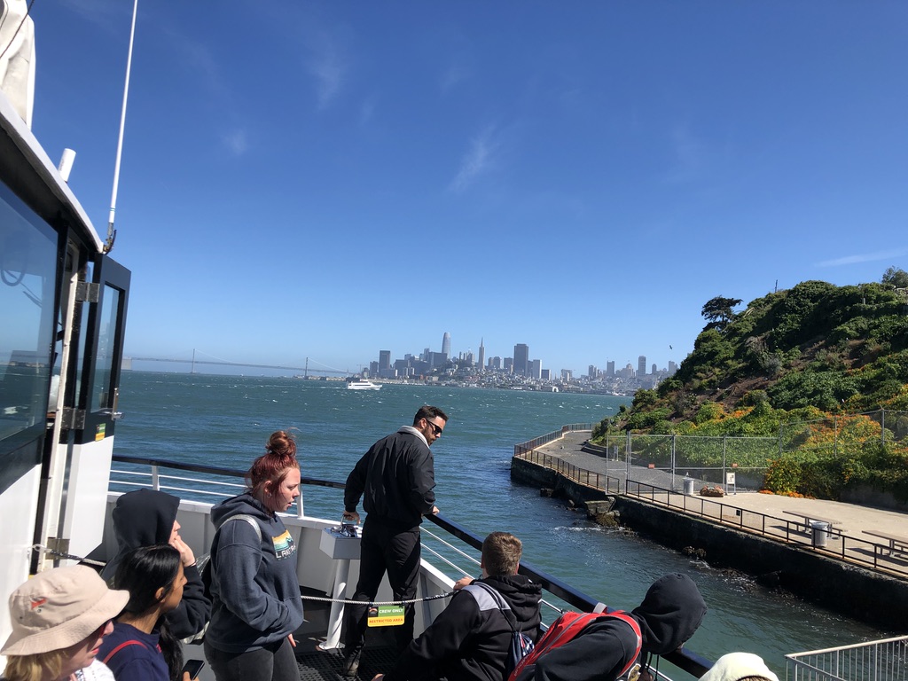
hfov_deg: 63.4
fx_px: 734
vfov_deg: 49.7
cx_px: 454
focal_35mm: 28
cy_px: 340
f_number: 1.8
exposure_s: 1/1919
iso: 20
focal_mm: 4
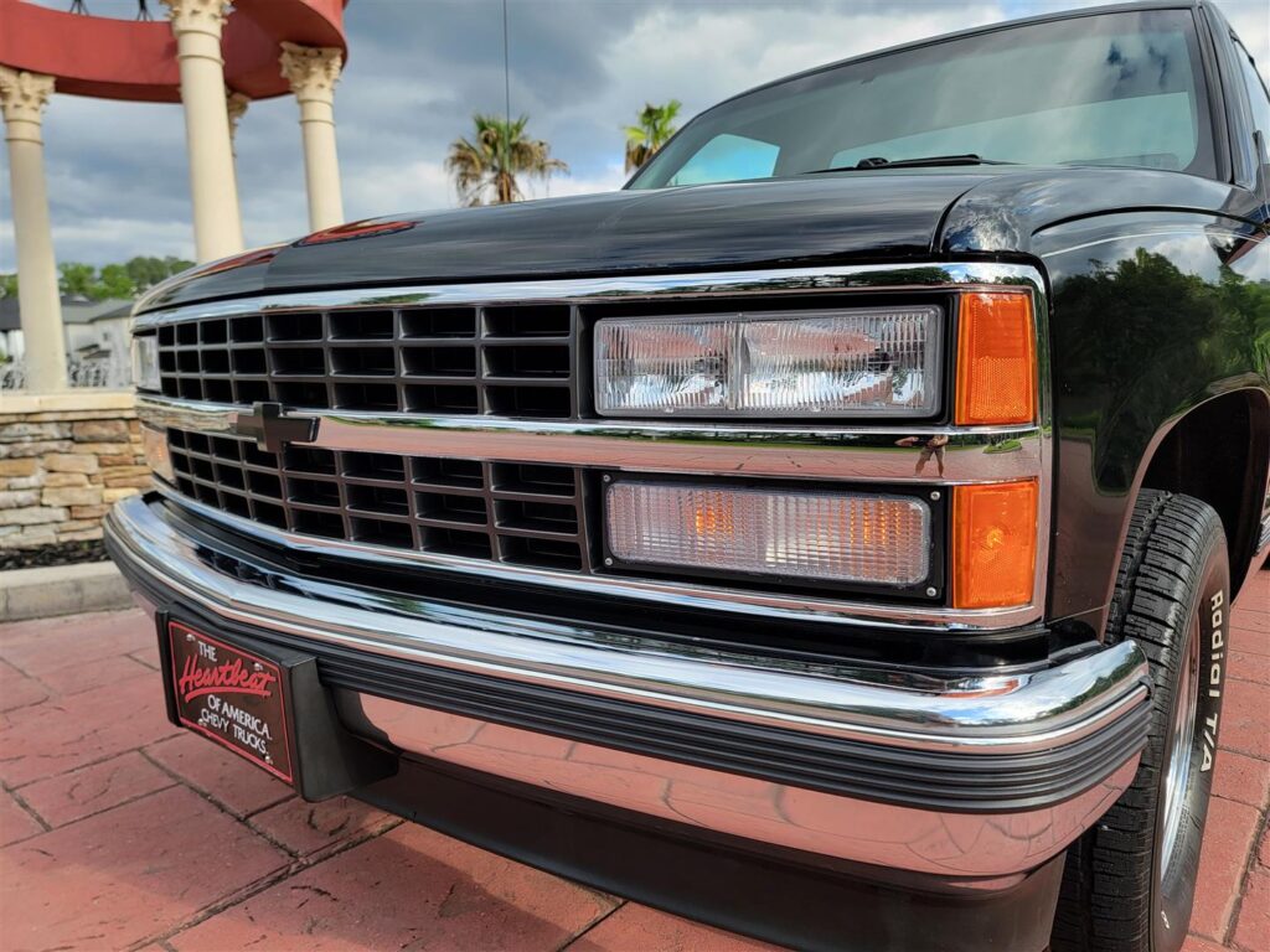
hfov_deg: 71.6
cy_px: 476
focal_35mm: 24
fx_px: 881
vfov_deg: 56.8
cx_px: 635
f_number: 1.8
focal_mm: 6.7
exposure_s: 1/225
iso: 16
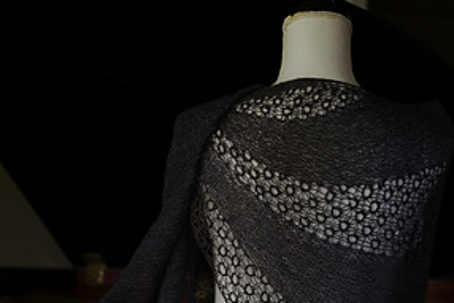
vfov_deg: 14.2
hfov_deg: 21.1
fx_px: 1211
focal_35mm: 96
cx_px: 144
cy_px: 213
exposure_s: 1/4
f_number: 3.5
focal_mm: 55
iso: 50
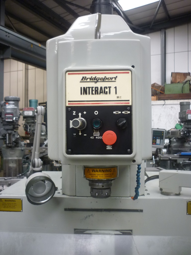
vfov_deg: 55.4
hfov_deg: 42.9
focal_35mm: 33
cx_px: 96
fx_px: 243
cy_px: 128
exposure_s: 1/30
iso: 200
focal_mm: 5.5
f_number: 2.8
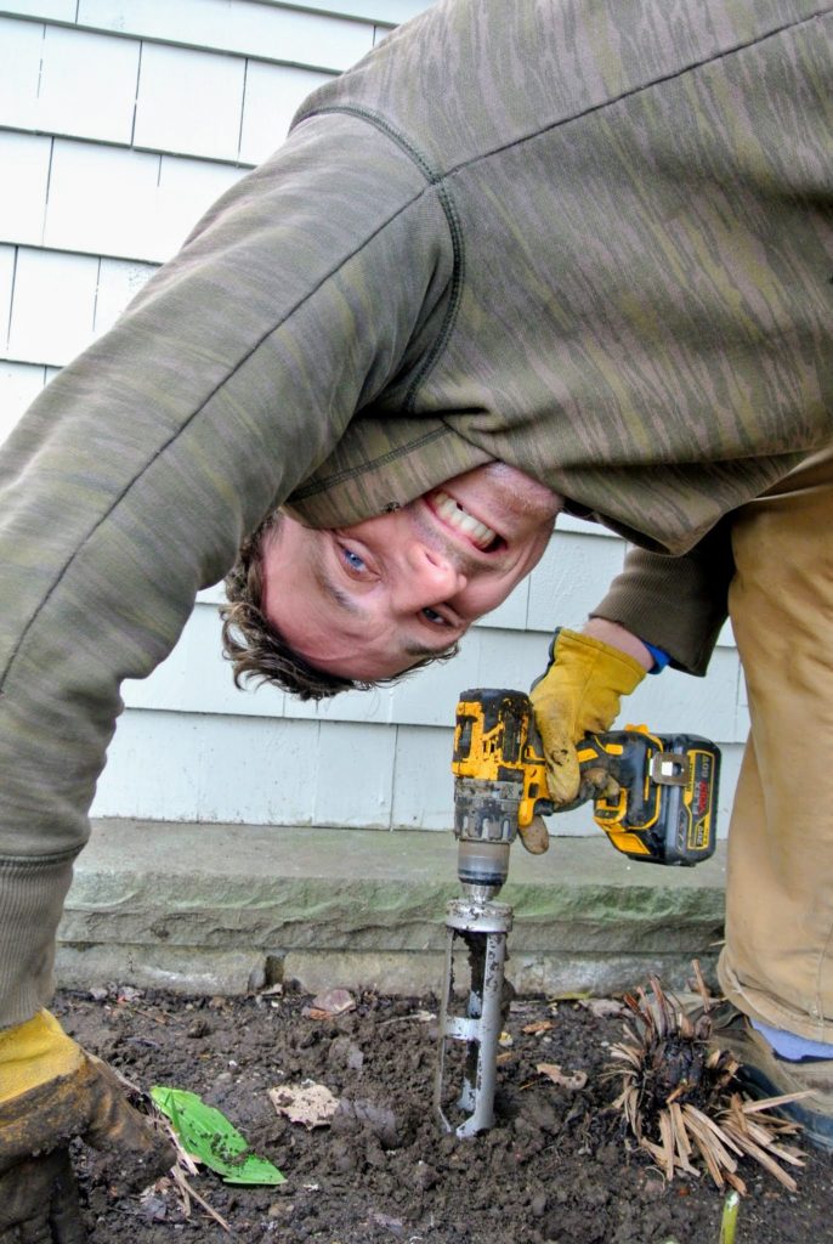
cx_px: 416
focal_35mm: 32
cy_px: 622
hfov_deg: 41.2
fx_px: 1107
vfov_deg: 58.6
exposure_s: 1/40
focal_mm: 12.2
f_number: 3.8
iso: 400
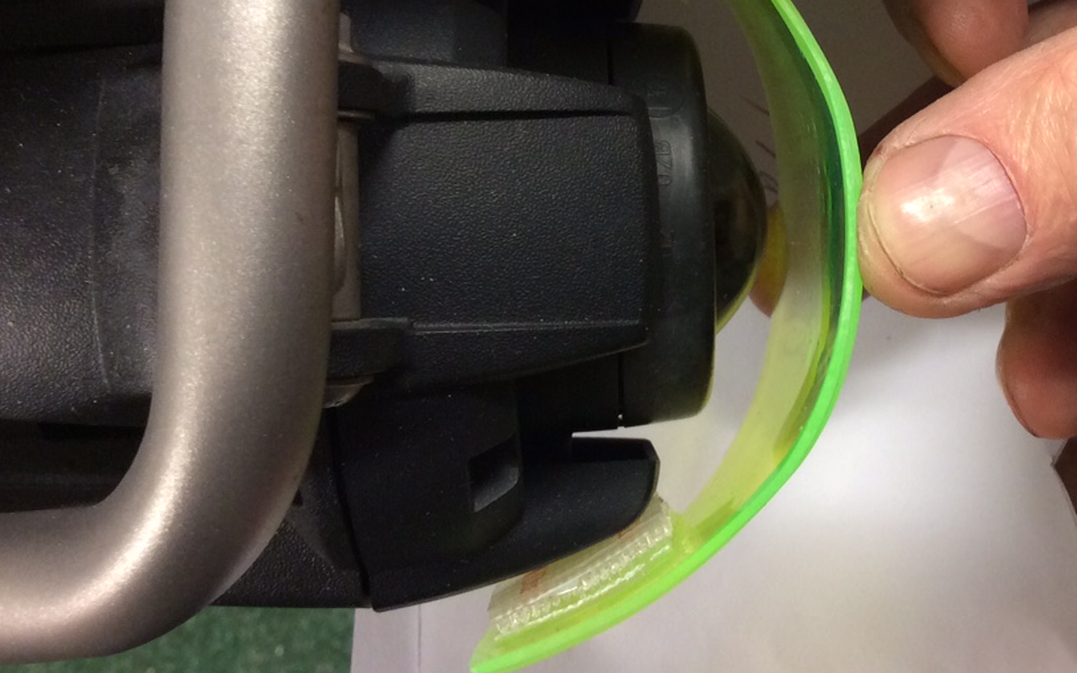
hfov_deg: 36.7
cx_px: 804
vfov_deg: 23.7
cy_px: 166
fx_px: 1585
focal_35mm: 54
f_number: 2.4
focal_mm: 3.3
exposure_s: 1/25
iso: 100
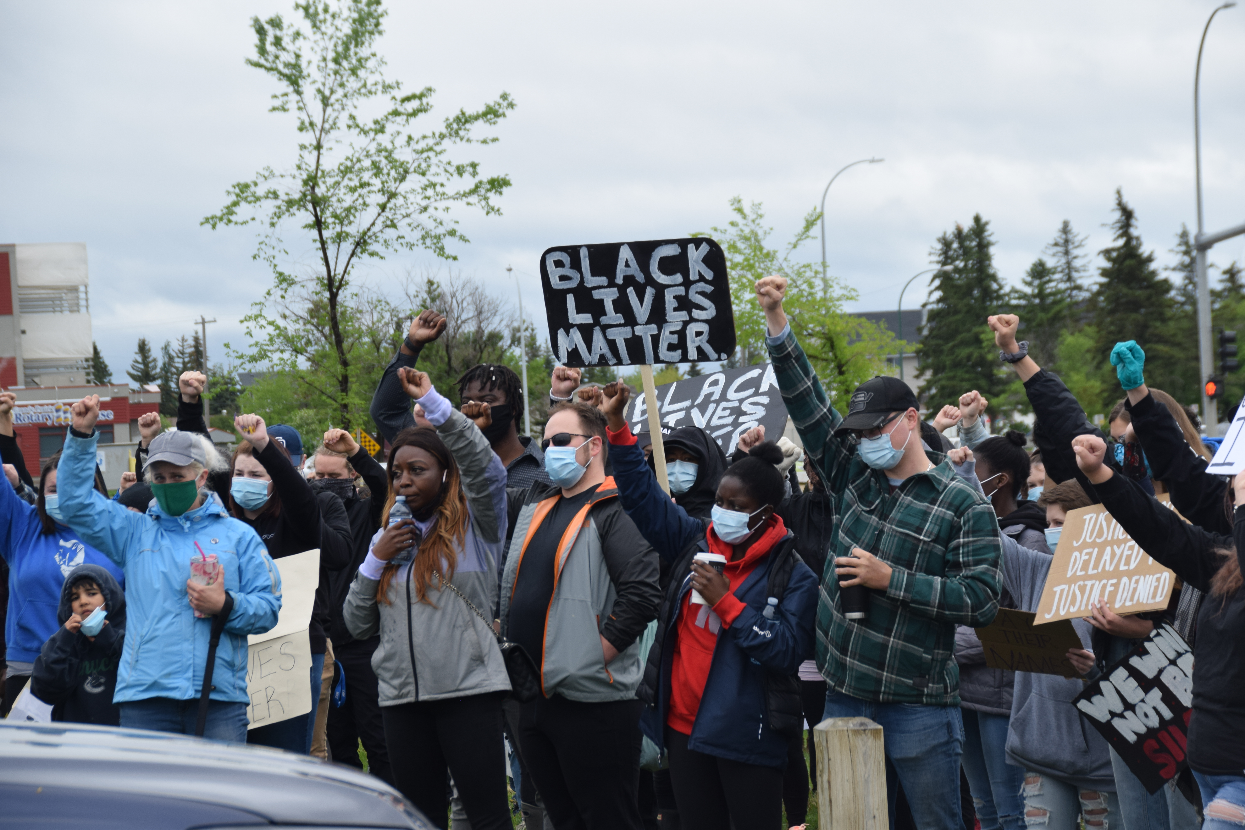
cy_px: 415
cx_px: 622
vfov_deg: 10.2
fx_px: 4668
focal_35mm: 135
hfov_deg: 15.2
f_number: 8
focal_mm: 90
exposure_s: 1/250
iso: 250
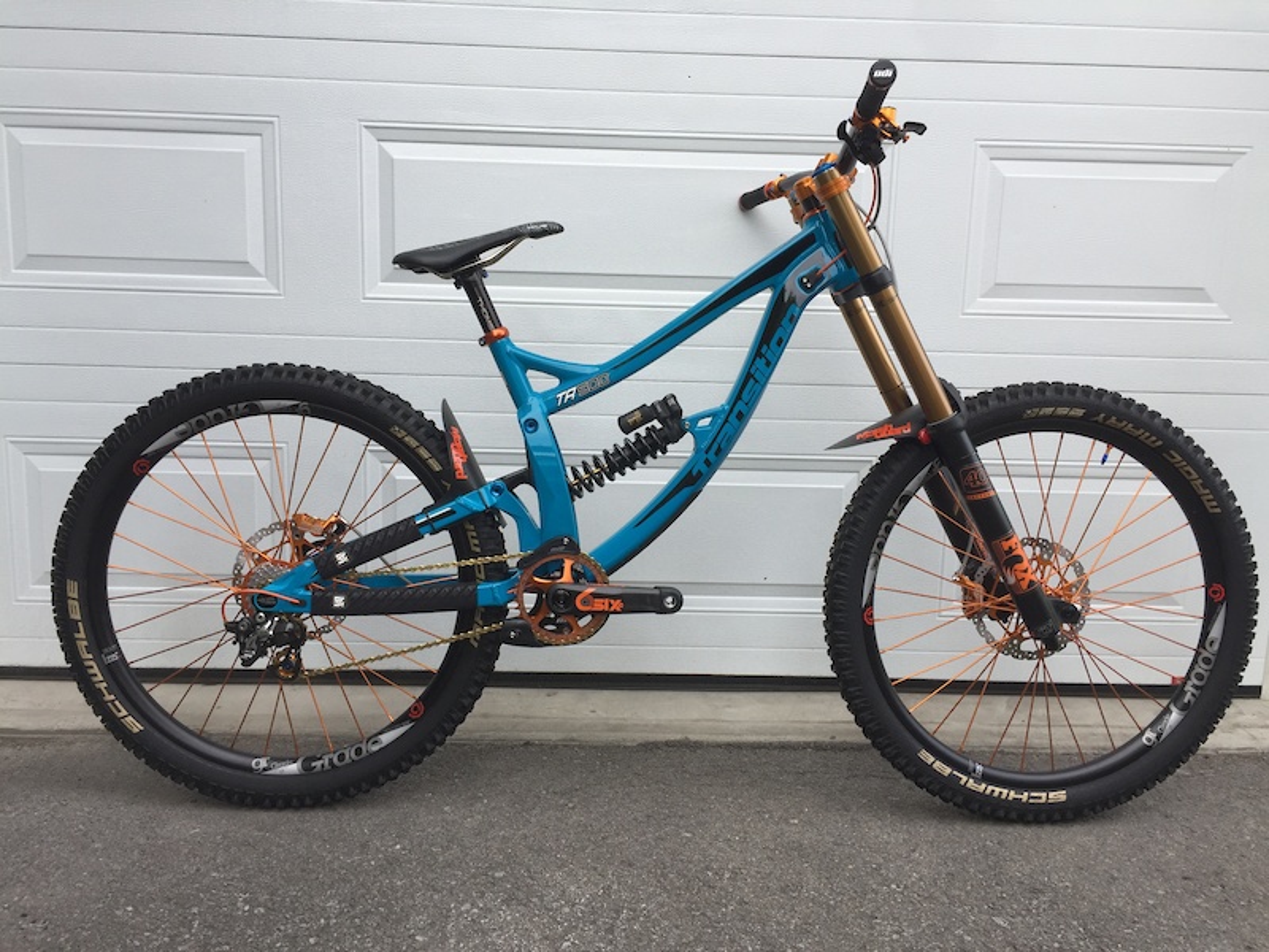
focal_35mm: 29
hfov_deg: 61.7
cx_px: 634
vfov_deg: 48.2
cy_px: 476
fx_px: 1063
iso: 32
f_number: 2.2
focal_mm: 4.15
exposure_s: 1/204
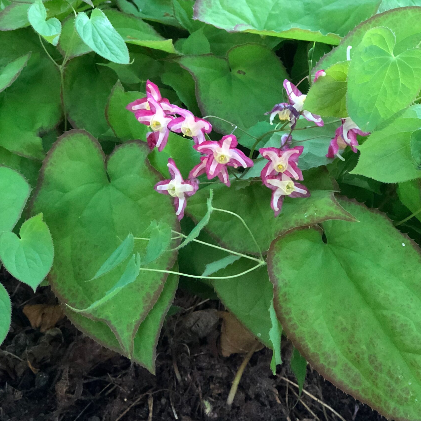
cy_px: 143
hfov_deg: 22.7
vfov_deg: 22.7
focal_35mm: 76
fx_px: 1046
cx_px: 237
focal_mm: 6.6
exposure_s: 1/50
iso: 640
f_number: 2.8
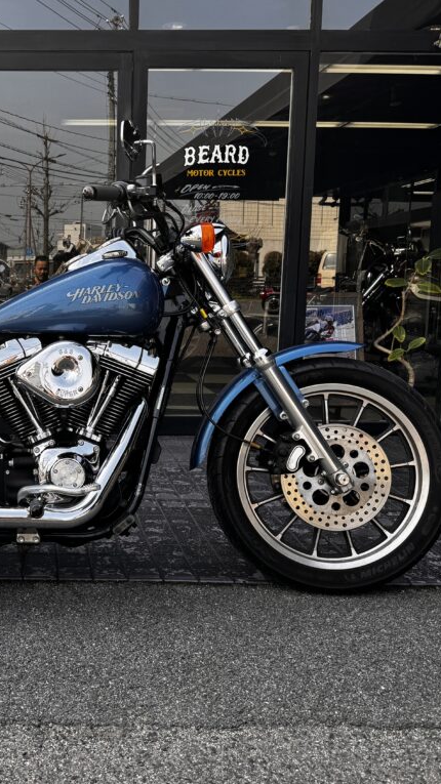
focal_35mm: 35
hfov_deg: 32.0
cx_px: 43
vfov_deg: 56.6
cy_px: 393
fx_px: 728
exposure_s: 1/782
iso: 80
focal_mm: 6.86
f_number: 1.78
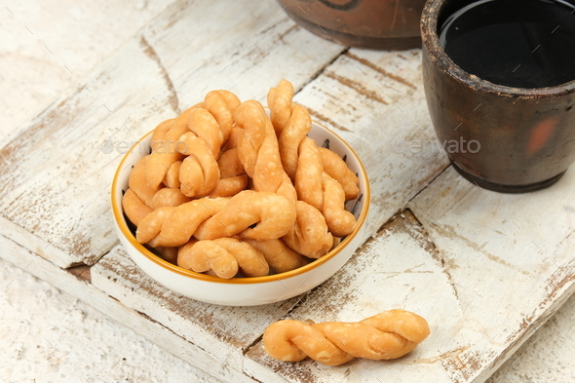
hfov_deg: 9.2
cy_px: 192
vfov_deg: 6.2
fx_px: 3561
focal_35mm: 223
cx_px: 288
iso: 200
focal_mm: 148.5
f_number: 10
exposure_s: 1/160
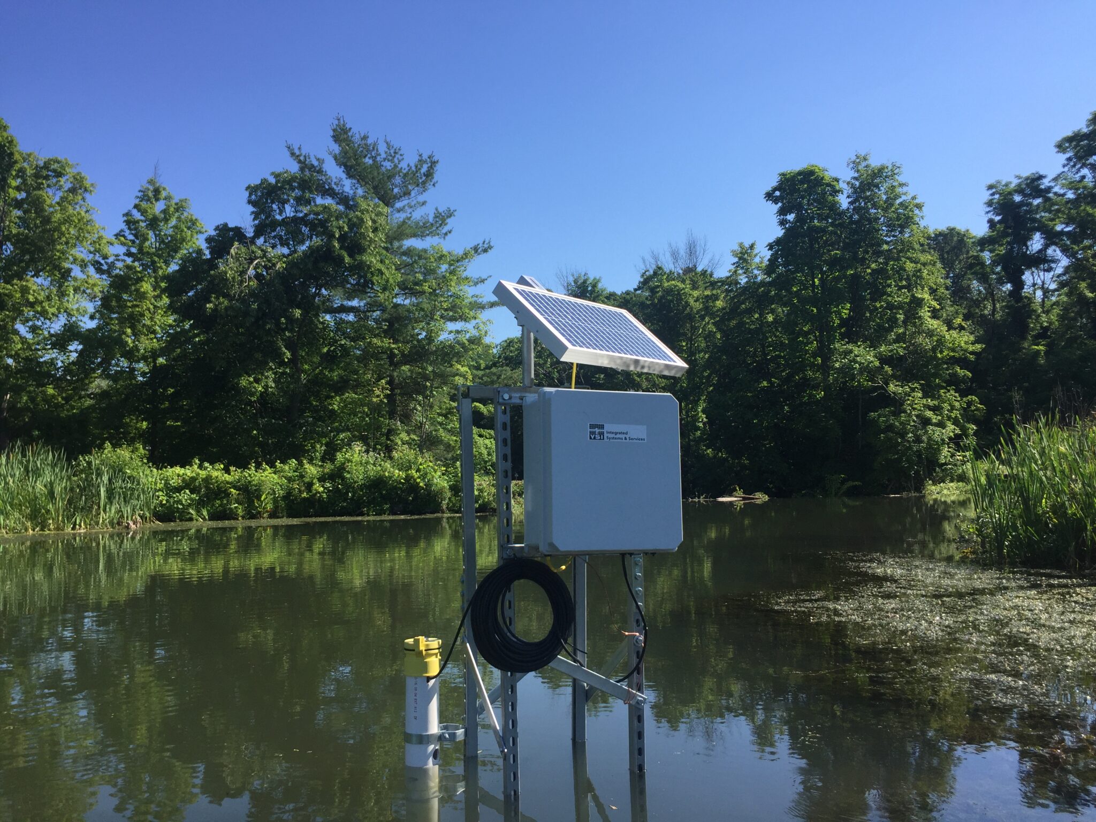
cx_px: 548
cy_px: 411
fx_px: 918
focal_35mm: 29
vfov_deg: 48.2
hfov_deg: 61.7
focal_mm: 4.15
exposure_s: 1/1412
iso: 32
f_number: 2.2
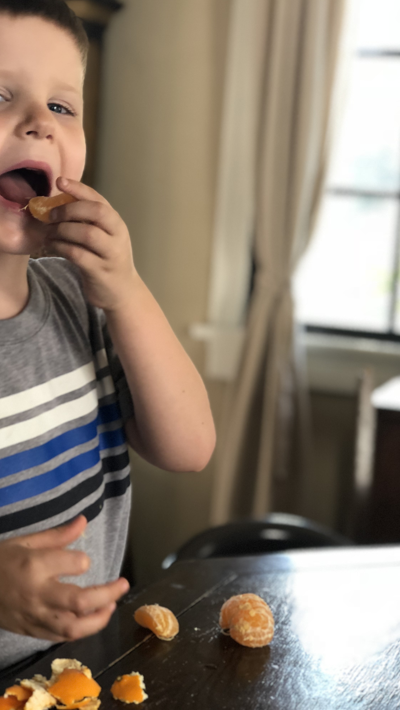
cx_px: 181
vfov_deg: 33.3
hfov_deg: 19.1
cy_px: 356
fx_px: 1188
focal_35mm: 63
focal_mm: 6.6
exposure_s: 1/60
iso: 200
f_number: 2.8
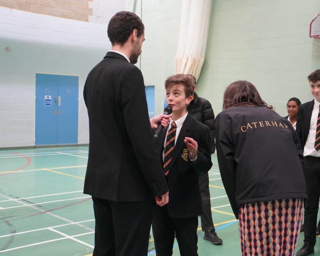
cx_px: 194
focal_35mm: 48
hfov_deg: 38.6
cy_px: 129
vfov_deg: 31.5
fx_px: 455
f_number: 4
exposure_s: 1/160
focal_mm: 28
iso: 8000
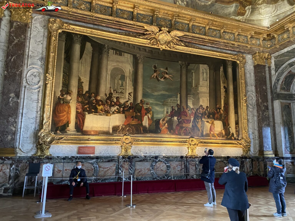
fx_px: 222
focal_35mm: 26
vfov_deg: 53.1
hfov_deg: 67.3
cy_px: 110
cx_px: 148
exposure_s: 1/33
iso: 640
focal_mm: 4.25
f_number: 1.8
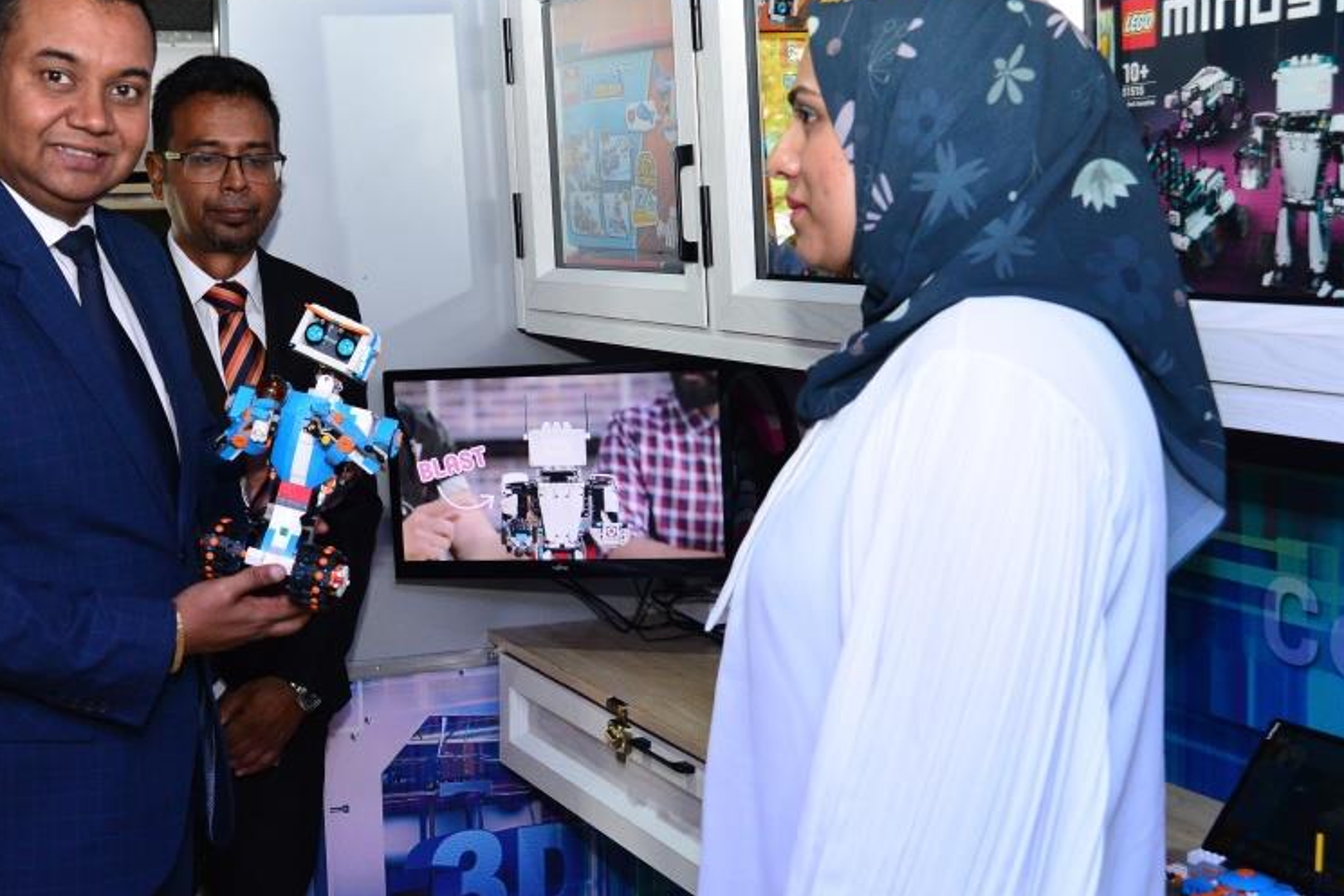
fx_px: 1643
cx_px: 538
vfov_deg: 30.5
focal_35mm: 44
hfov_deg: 44.3
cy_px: 475
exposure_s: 1/200
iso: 2500
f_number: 5.6
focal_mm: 32
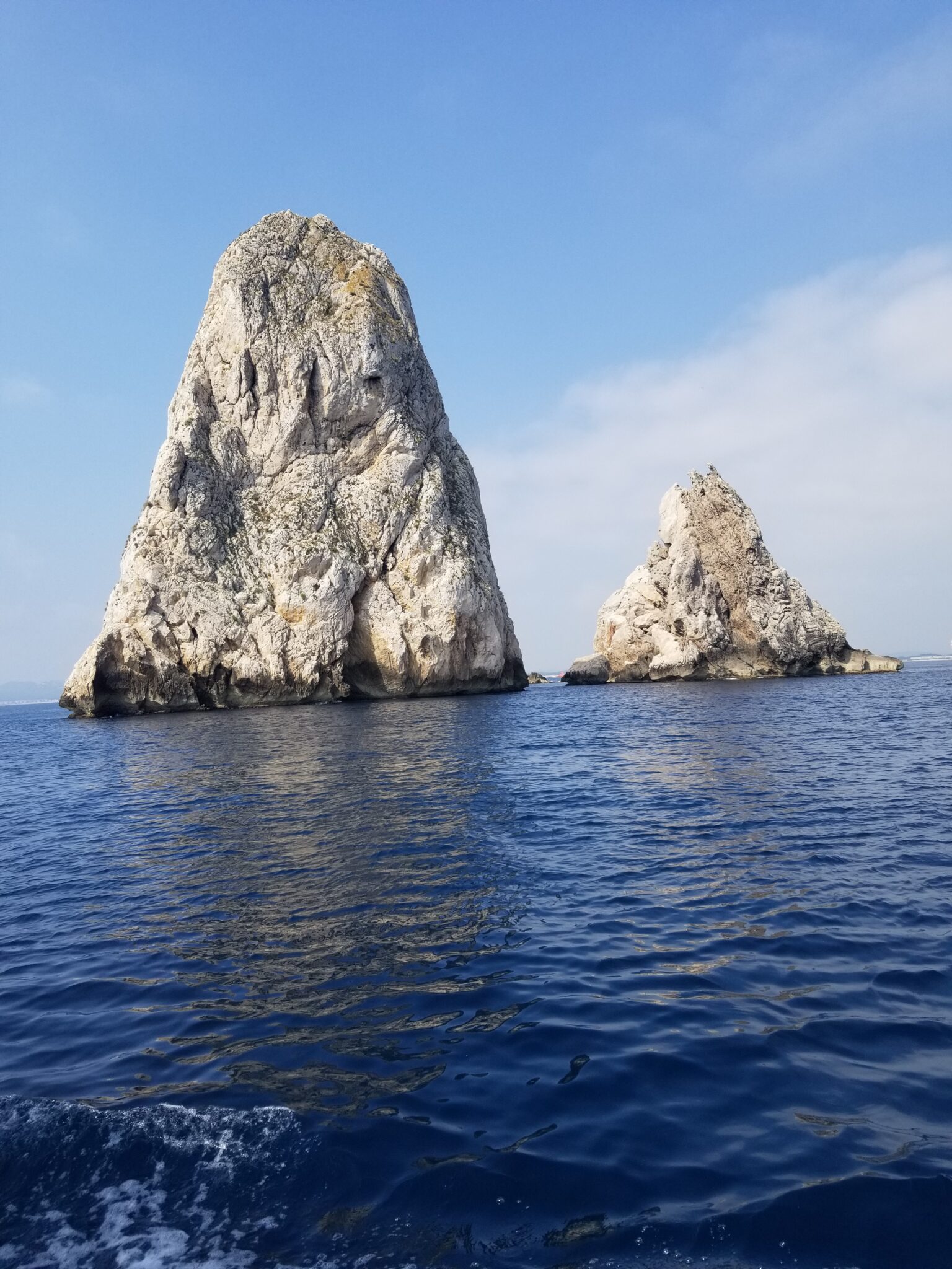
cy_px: 634
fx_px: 953
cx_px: 476
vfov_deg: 67.3
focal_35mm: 26
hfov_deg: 53.1
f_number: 1.7
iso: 50
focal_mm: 4.3
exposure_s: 1/2488
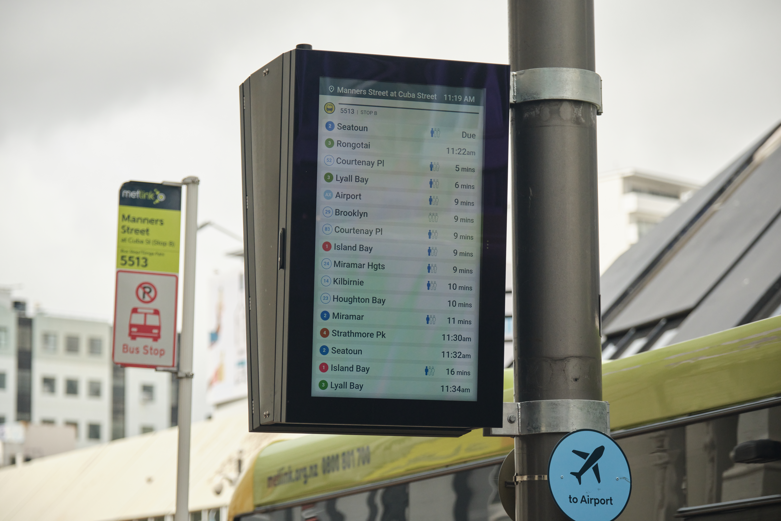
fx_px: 2516
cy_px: 260
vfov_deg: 11.8
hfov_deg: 17.6
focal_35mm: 116
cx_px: 390
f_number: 3.2
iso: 500
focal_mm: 77.3
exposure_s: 1/125
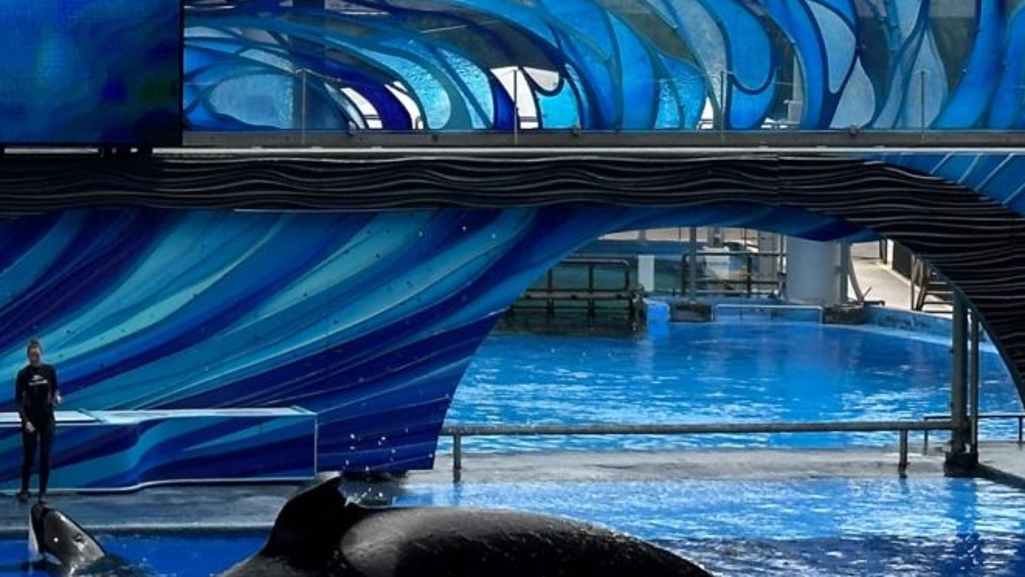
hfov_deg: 13.2
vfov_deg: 7.5
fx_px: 4404
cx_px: 98
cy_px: 147
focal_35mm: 162
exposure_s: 1/5556
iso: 64
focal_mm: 6.86
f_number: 1.78
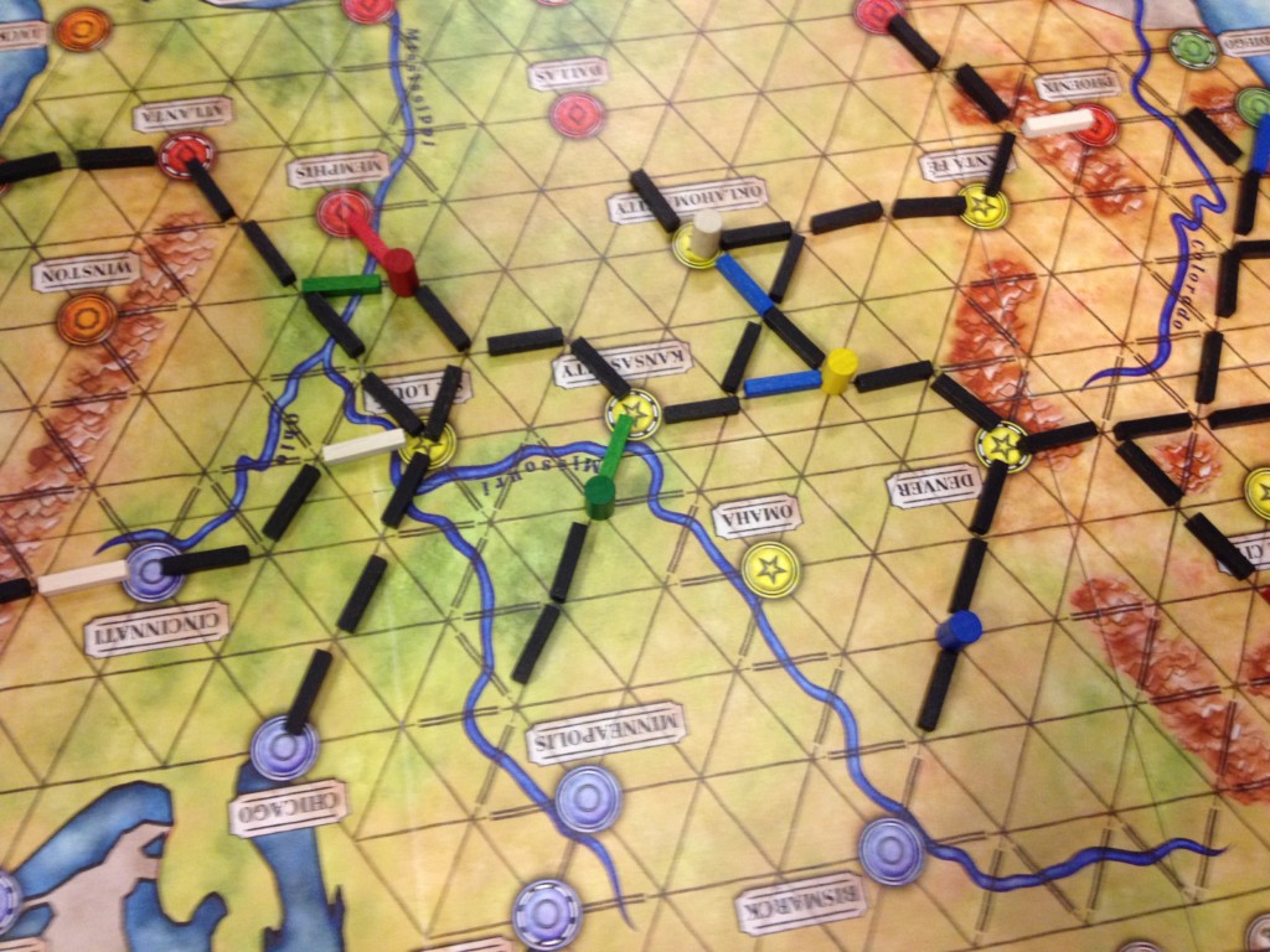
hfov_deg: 52.6
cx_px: 635
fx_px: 1284
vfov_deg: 40.7
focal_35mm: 35
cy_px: 476
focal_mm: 4.28
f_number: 2.4
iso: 160
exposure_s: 1/20
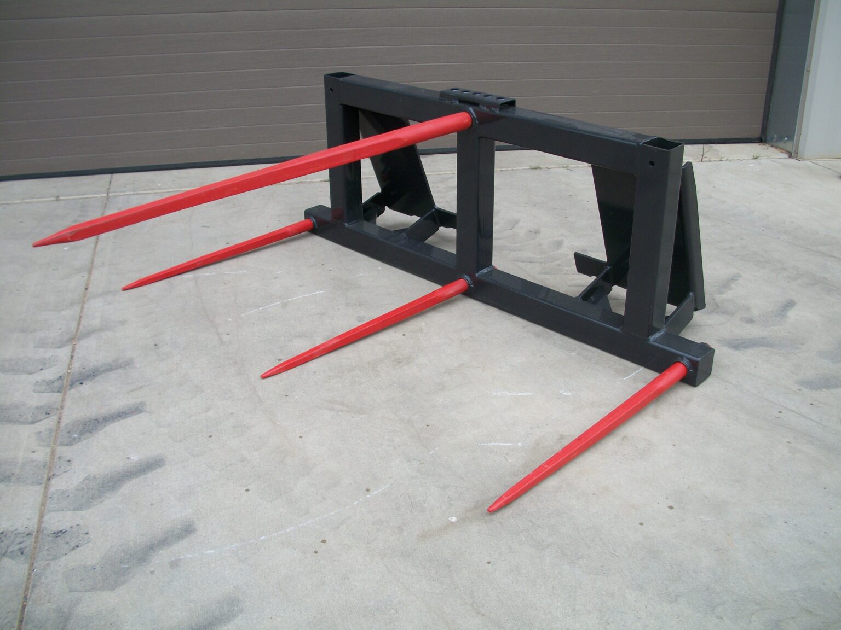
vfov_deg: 40.7
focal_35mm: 35
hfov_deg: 52.6
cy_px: 315
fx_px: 850
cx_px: 420
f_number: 3.1
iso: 80
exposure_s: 1/125
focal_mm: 6.3
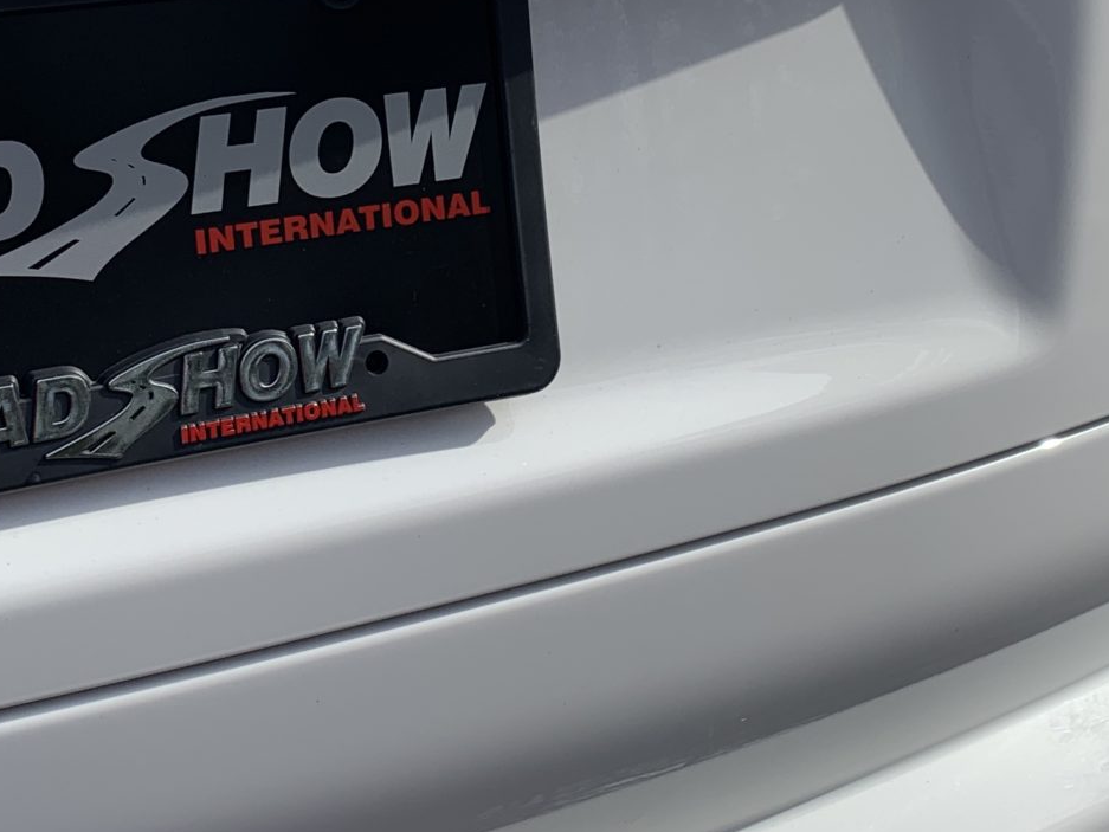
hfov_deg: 27.2
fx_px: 2275
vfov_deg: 20.4
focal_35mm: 71
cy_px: 99
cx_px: 344
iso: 25
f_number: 1.8
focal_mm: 4.25
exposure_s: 1/1406
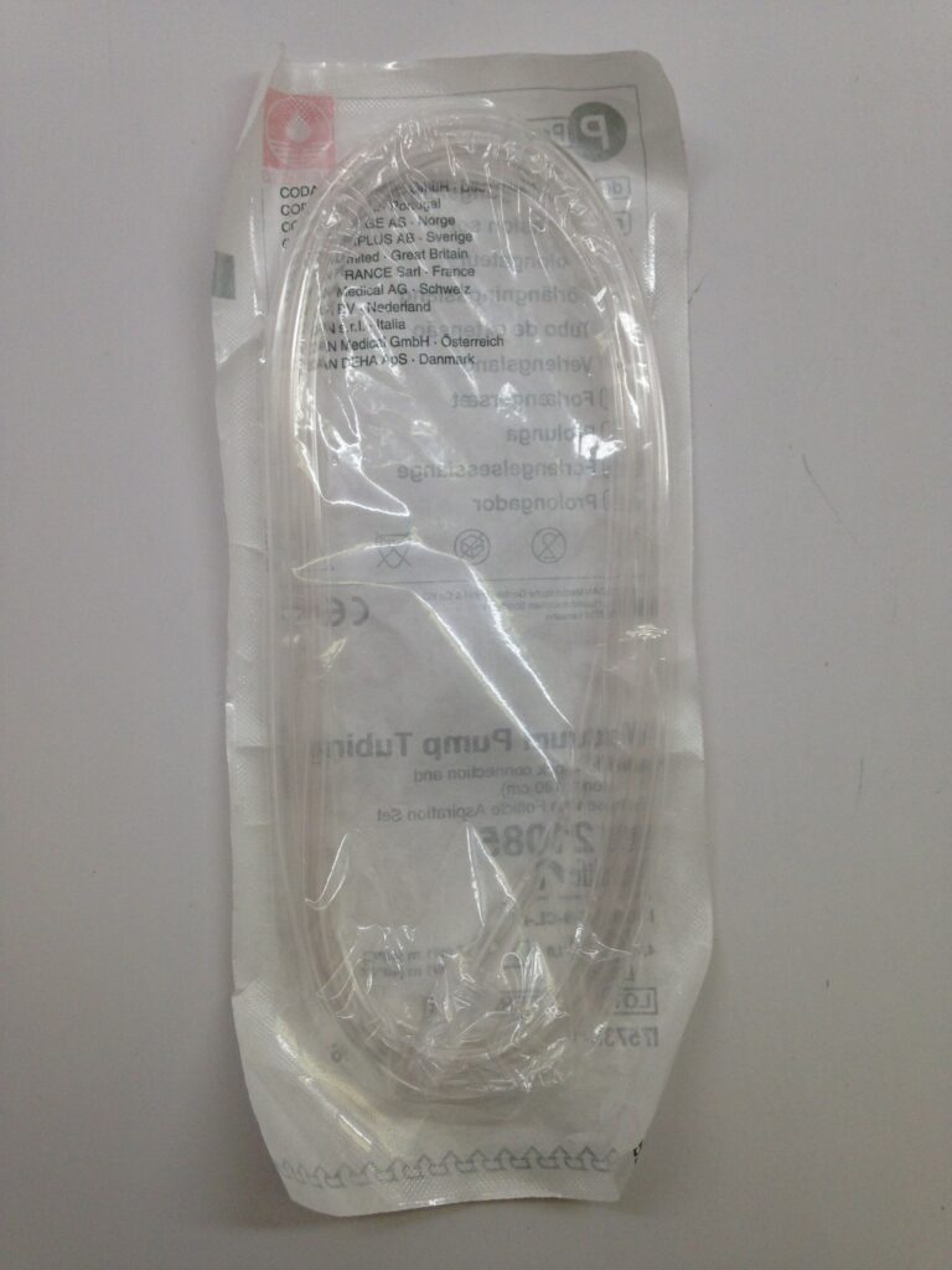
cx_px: 476
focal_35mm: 33
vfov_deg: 55.4
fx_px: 1210
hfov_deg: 42.9
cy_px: 635
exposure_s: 1/120
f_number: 2.4
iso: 80
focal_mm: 4.12
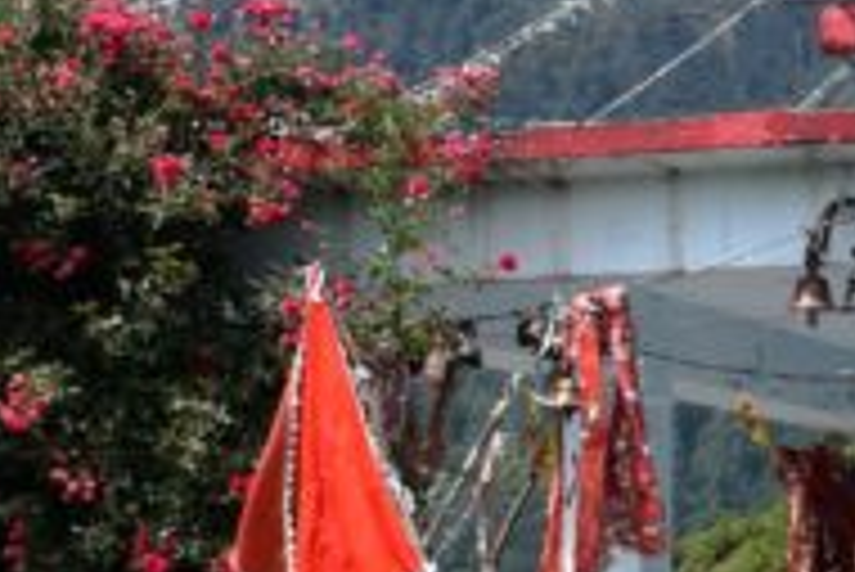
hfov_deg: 10.0
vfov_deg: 6.9
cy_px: 365
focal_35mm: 199
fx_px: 4730
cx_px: 1350
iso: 200
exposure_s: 1/400
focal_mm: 24
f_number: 10
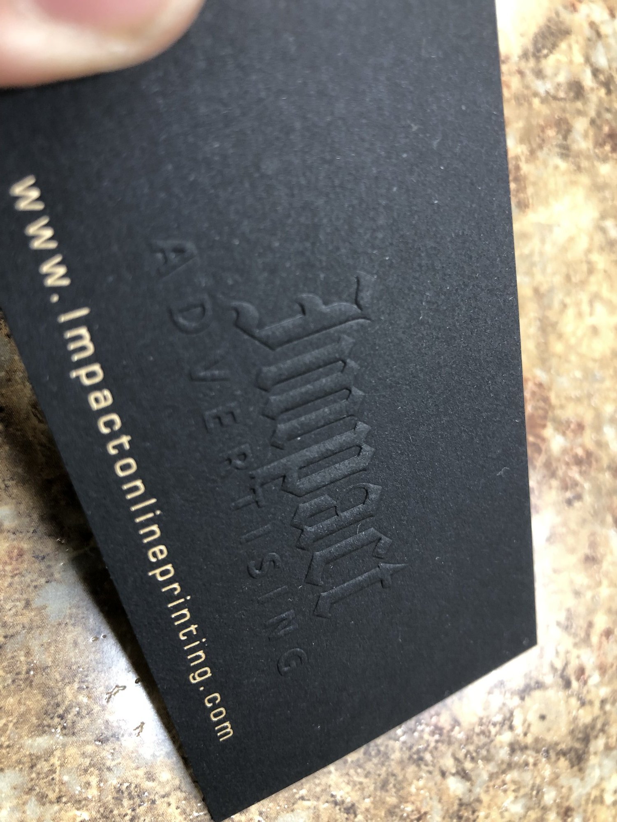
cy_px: 411
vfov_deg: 63.4
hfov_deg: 49.7
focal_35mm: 28
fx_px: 665
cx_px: 308
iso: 40
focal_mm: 3.99
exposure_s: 1/15
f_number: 1.8
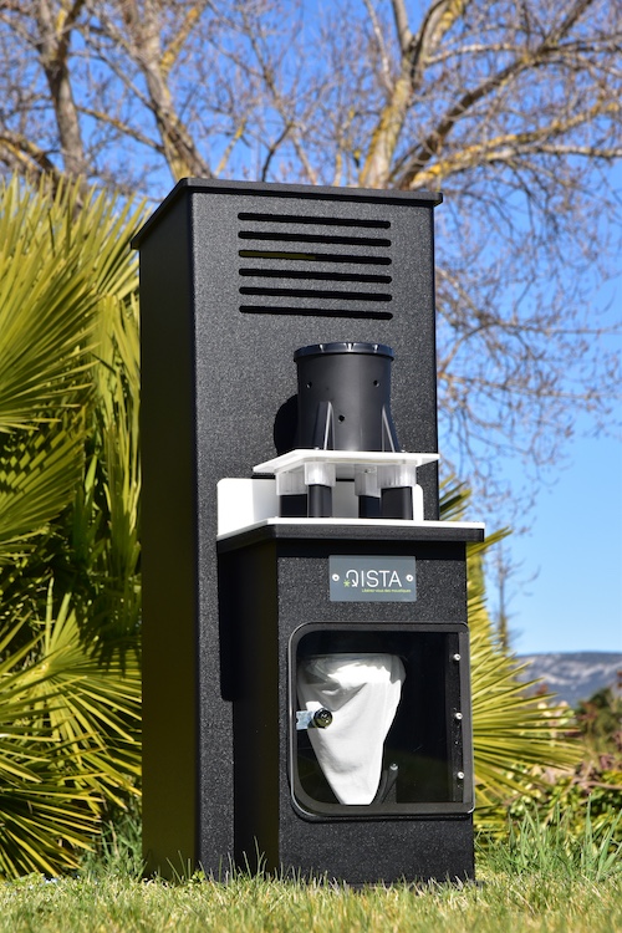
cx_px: 311
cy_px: 466
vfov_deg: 19.5
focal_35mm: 105
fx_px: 2721
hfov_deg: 13.0
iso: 400
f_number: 11
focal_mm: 70
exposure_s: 1/500
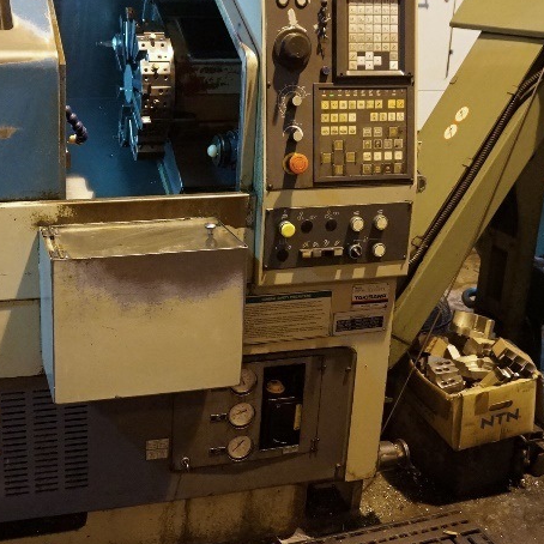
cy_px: 220
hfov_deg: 36.2
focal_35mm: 46
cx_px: 157
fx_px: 818
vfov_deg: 36.7
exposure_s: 1/80
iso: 3200
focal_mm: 16
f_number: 3.5
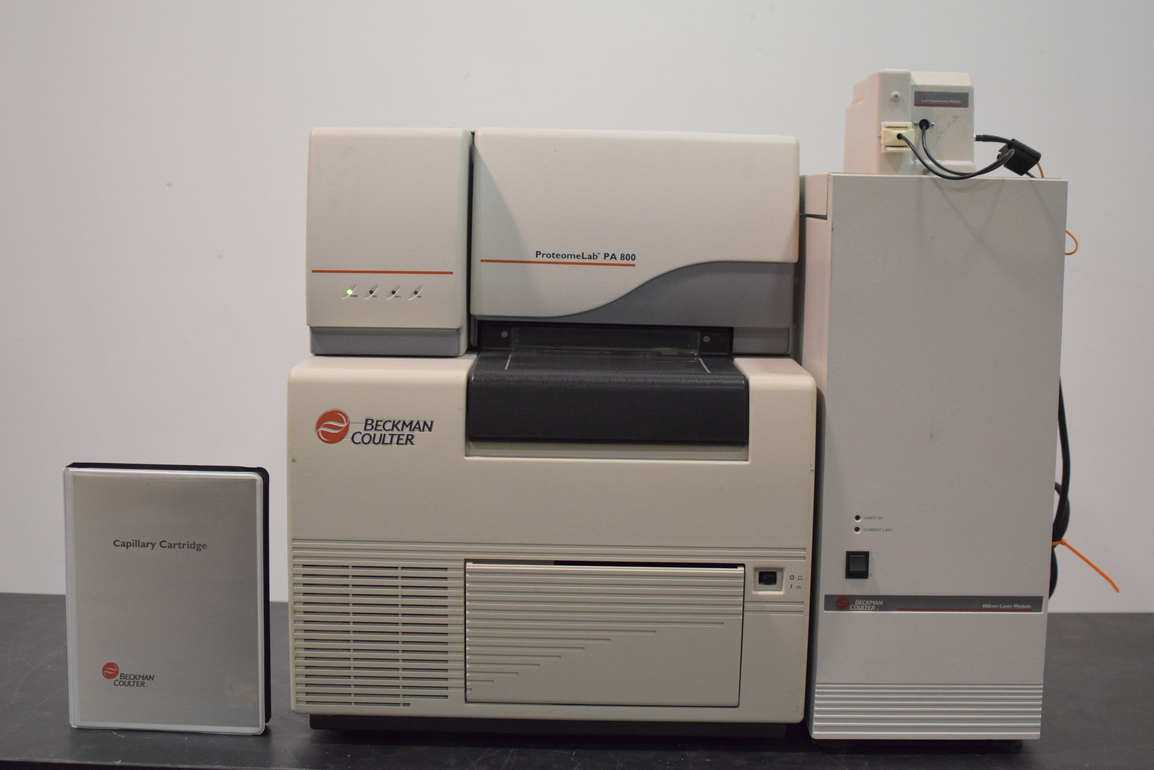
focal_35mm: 52
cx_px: 577
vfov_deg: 25.8
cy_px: 385
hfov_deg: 37.8
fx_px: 1683
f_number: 2.5
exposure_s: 1/200
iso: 3200
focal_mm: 35
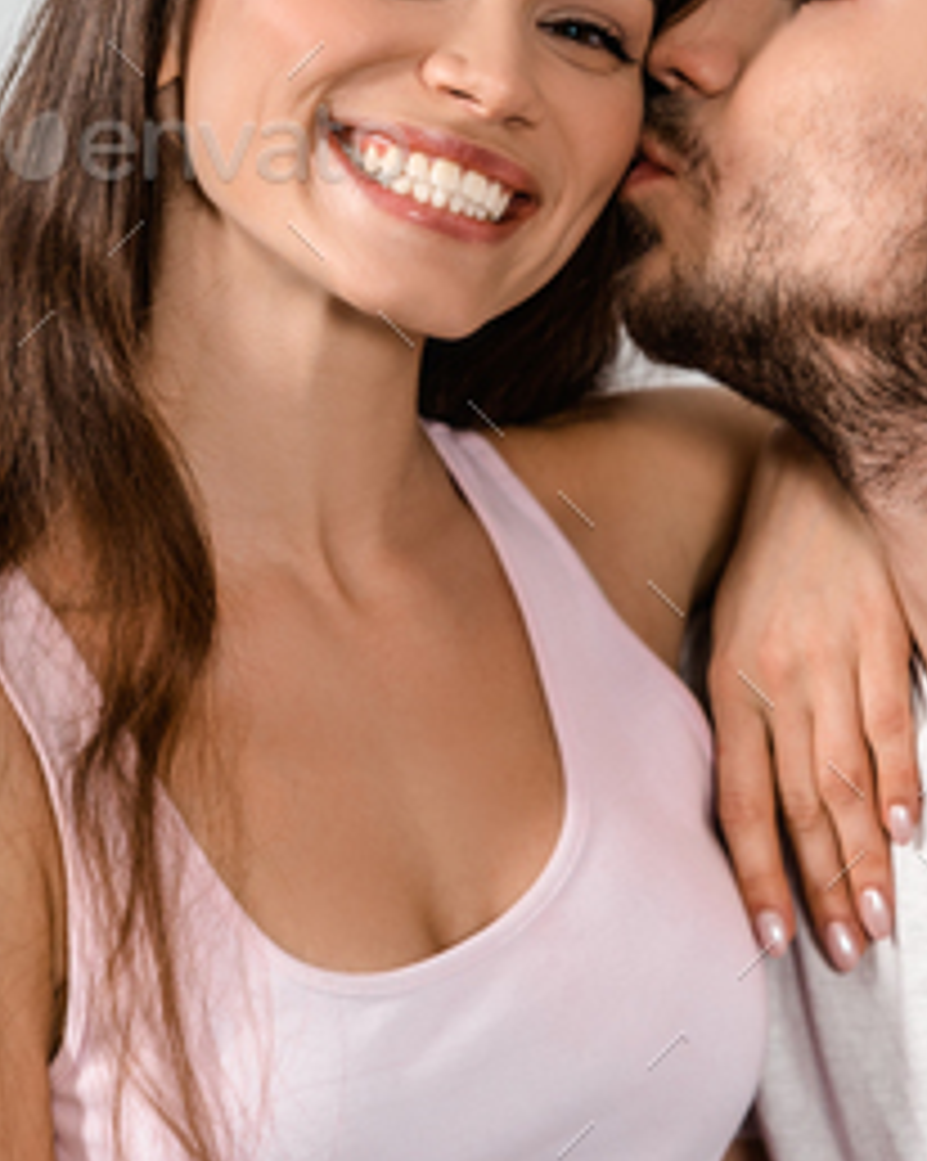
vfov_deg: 6.4
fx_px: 10335
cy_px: 360
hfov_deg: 5.1
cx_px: 868
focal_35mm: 301
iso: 250
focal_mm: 140
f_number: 4
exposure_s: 1/160
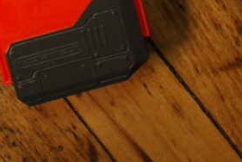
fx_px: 1400
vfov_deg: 6.5
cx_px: 71
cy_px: -112
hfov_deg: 9.9
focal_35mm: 208
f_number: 10
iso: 1000
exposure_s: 1/15
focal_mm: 38
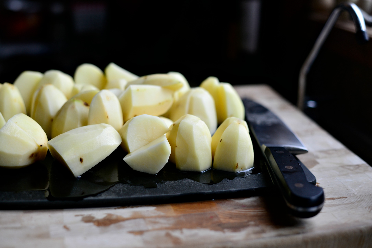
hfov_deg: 39.6
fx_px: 517
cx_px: 186
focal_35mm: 50
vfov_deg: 27.0
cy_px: 124
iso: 560
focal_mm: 50
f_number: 2.8
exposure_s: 1/200
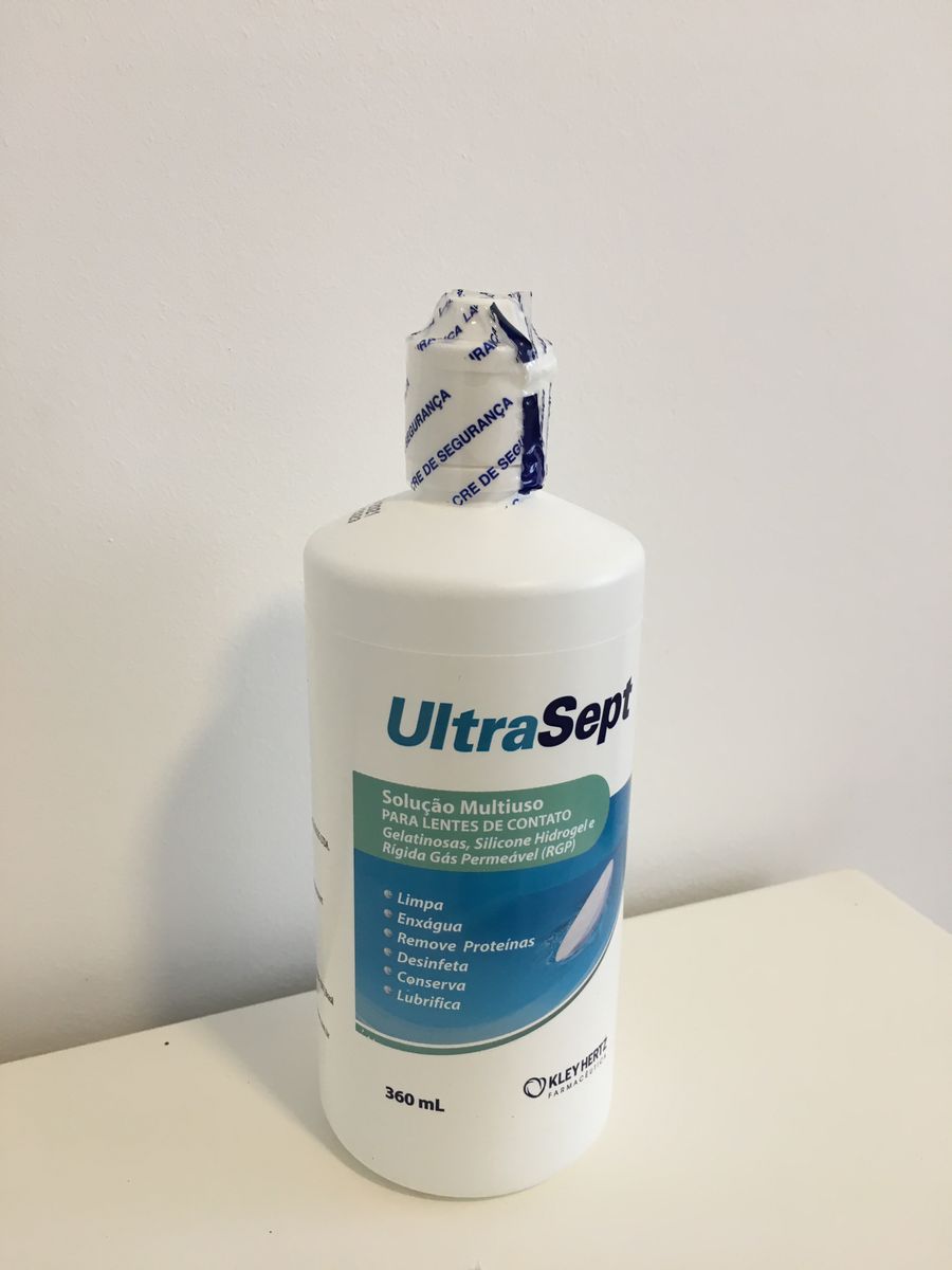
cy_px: 635
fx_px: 1063
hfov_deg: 48.2
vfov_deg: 61.7
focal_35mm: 29
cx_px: 476
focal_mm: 4.15
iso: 50
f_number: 2.2
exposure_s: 1/30
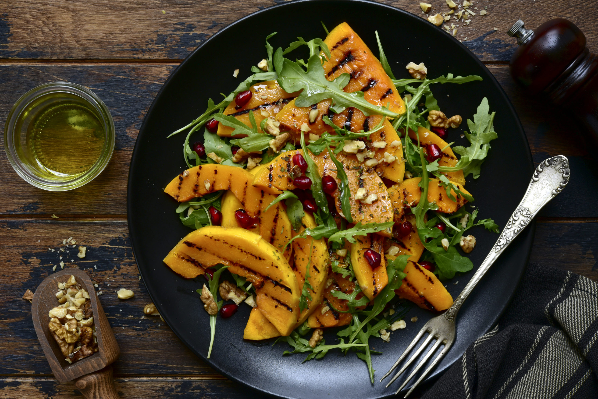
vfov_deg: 22.6
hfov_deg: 33.4
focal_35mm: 60
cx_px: 299
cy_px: 200
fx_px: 997
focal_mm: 60
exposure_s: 1/1.6
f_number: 18
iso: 500
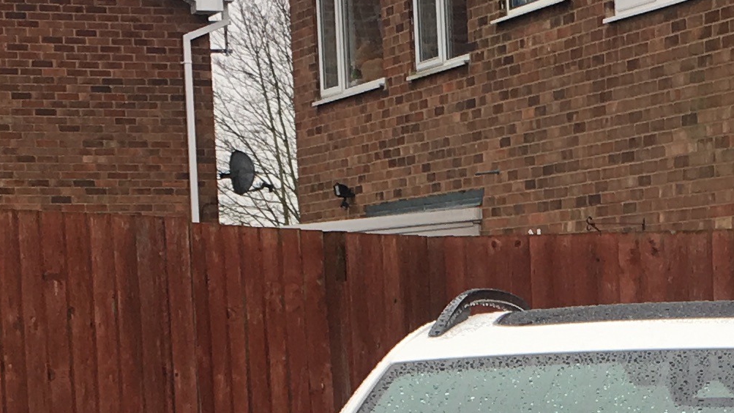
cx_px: 637
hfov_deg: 16.7
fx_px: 2472
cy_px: 772
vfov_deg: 9.1
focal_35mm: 127
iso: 25
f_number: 2.2
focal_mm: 4.15
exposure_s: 1/122
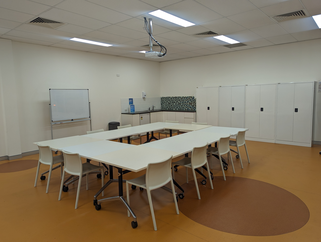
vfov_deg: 56.9
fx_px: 223
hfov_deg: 71.5
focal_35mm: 24
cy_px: 121
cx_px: 160
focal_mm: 6.81
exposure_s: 1/100
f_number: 1.85
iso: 40
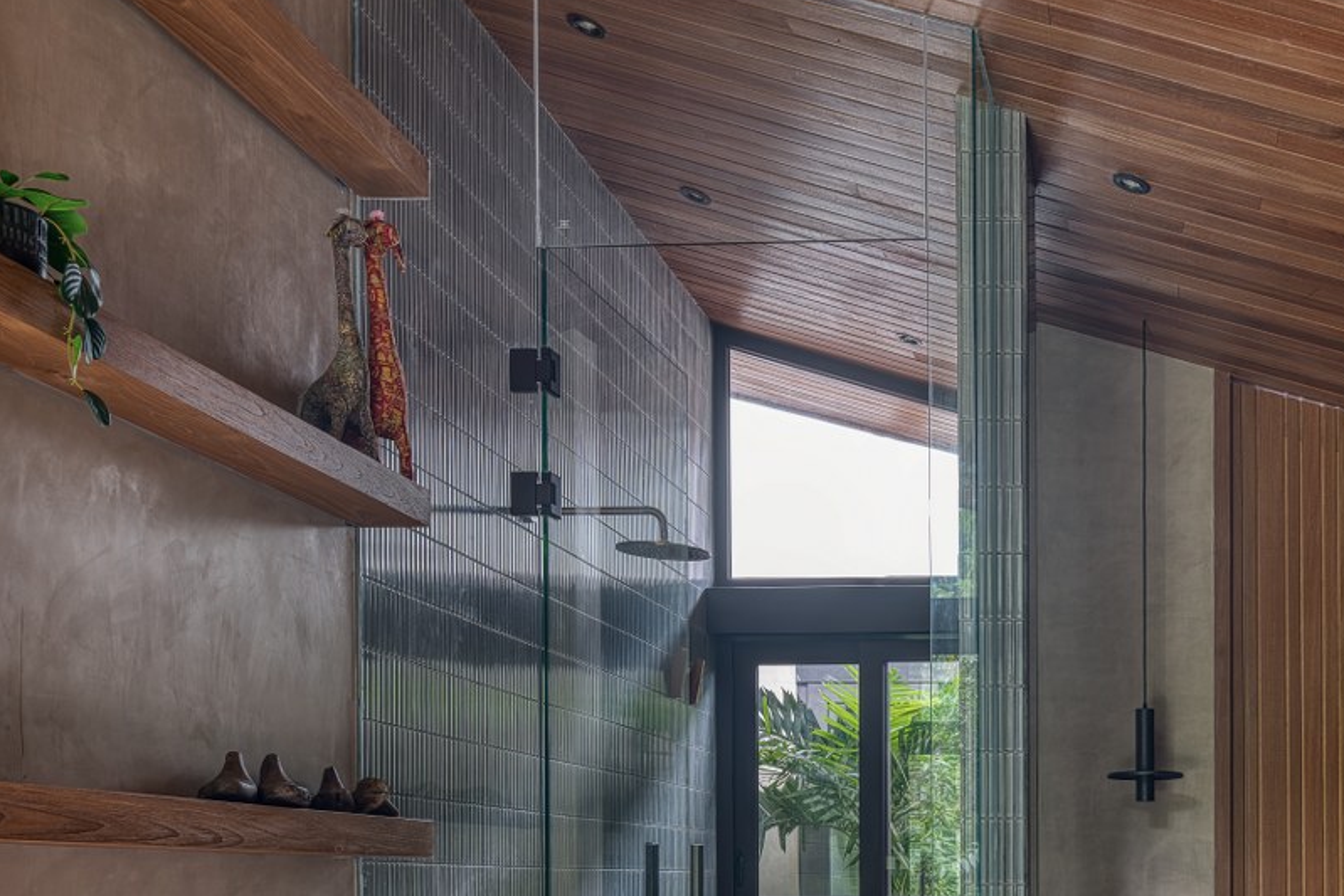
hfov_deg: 46.0
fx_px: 1494
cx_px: 1073
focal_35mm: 40
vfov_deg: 33.0
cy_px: 627
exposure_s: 2.5
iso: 100
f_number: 13
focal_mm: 30
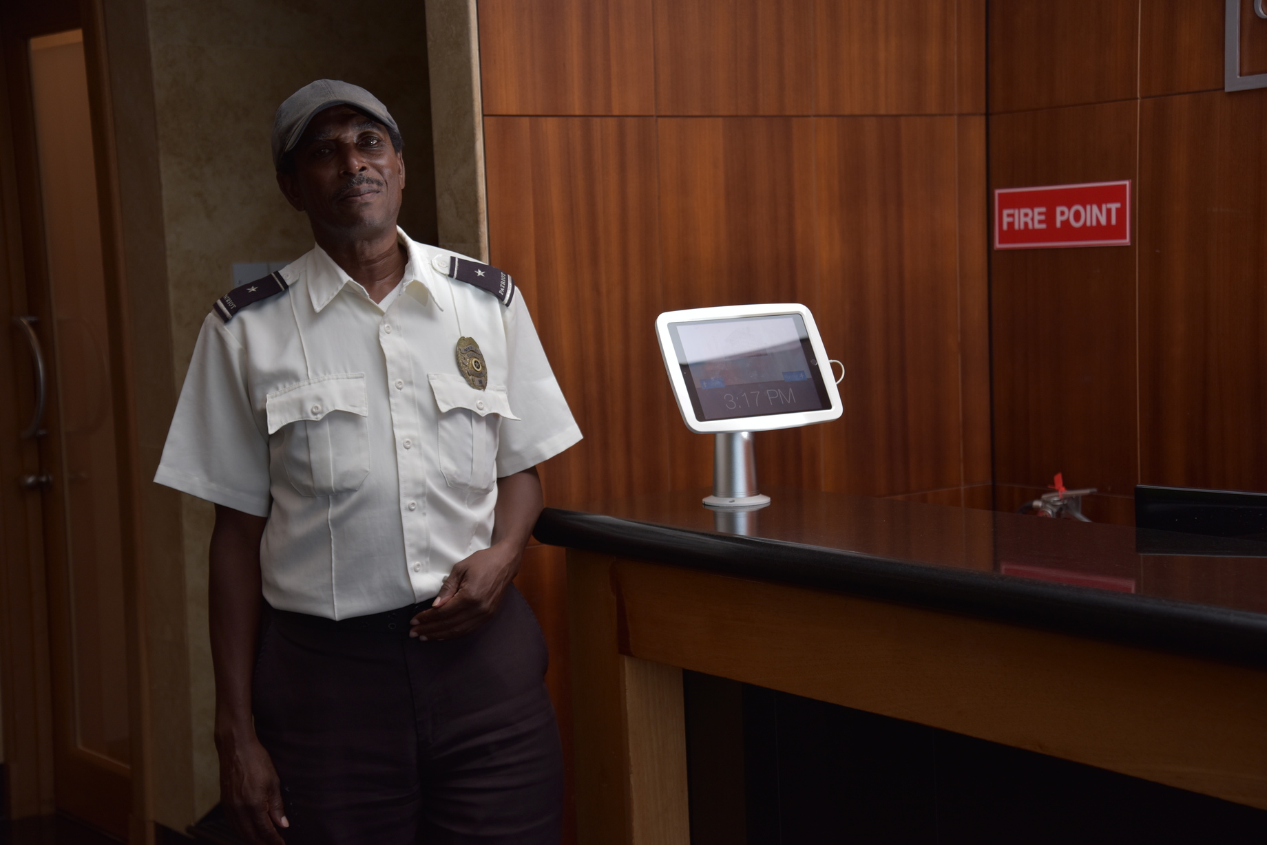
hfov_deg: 32.4
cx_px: 634
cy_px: 422
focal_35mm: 62
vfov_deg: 21.9
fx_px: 2183
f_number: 4.5
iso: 200
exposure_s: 1/250
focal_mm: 62
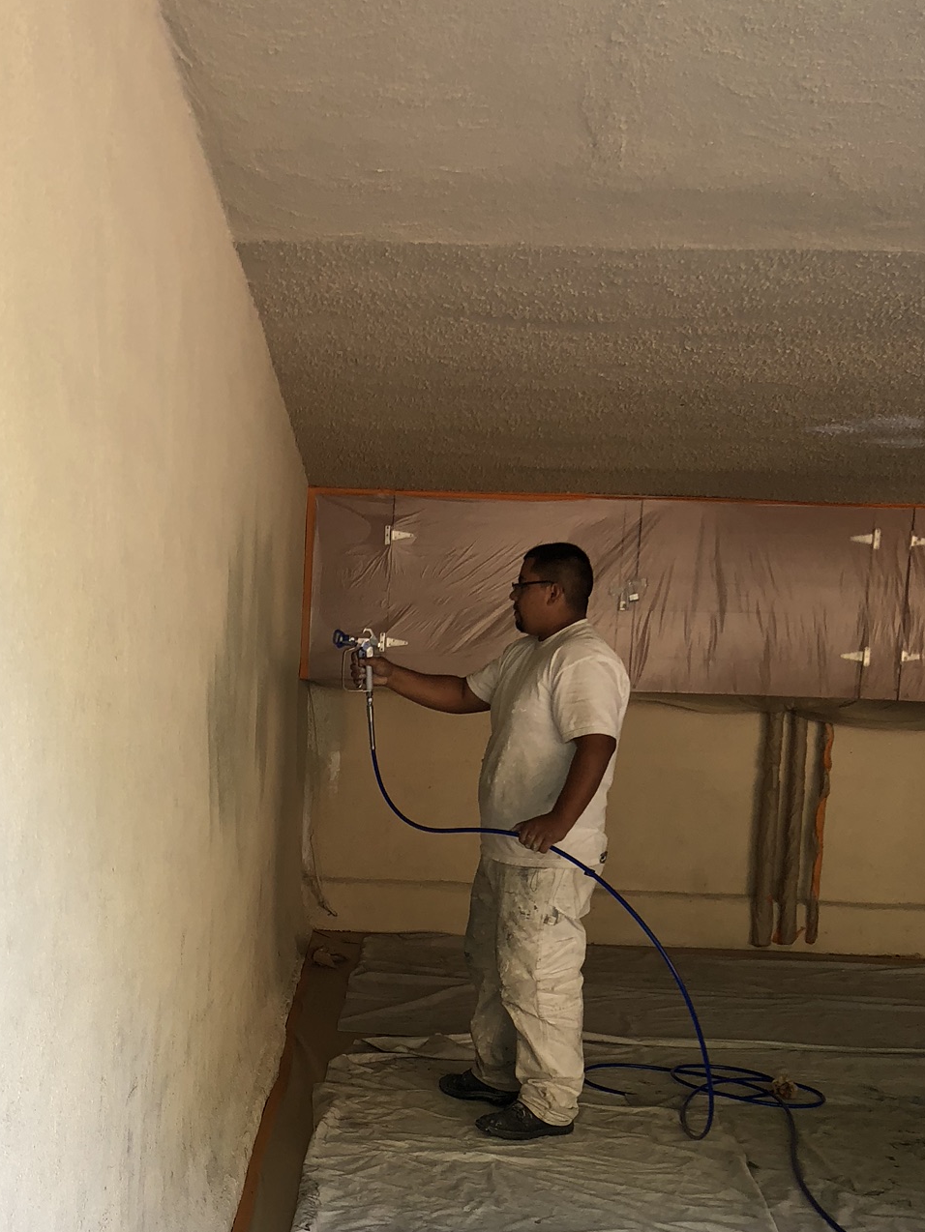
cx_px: 250
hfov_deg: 31.7
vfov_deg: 41.0
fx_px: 1603
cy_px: 906
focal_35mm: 45
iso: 50
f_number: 1.8
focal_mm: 4
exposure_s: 1/120
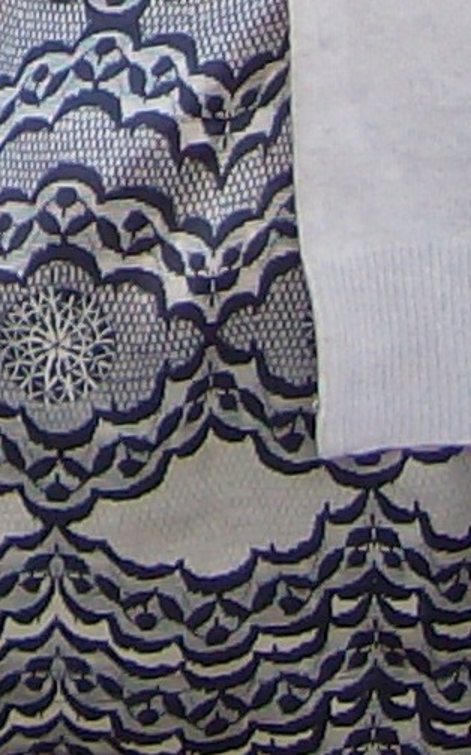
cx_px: -386
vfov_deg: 10.3
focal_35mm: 195
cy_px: -515
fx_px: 4008
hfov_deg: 6.6
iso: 100
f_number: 2.8
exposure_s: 1/93.2
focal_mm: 6
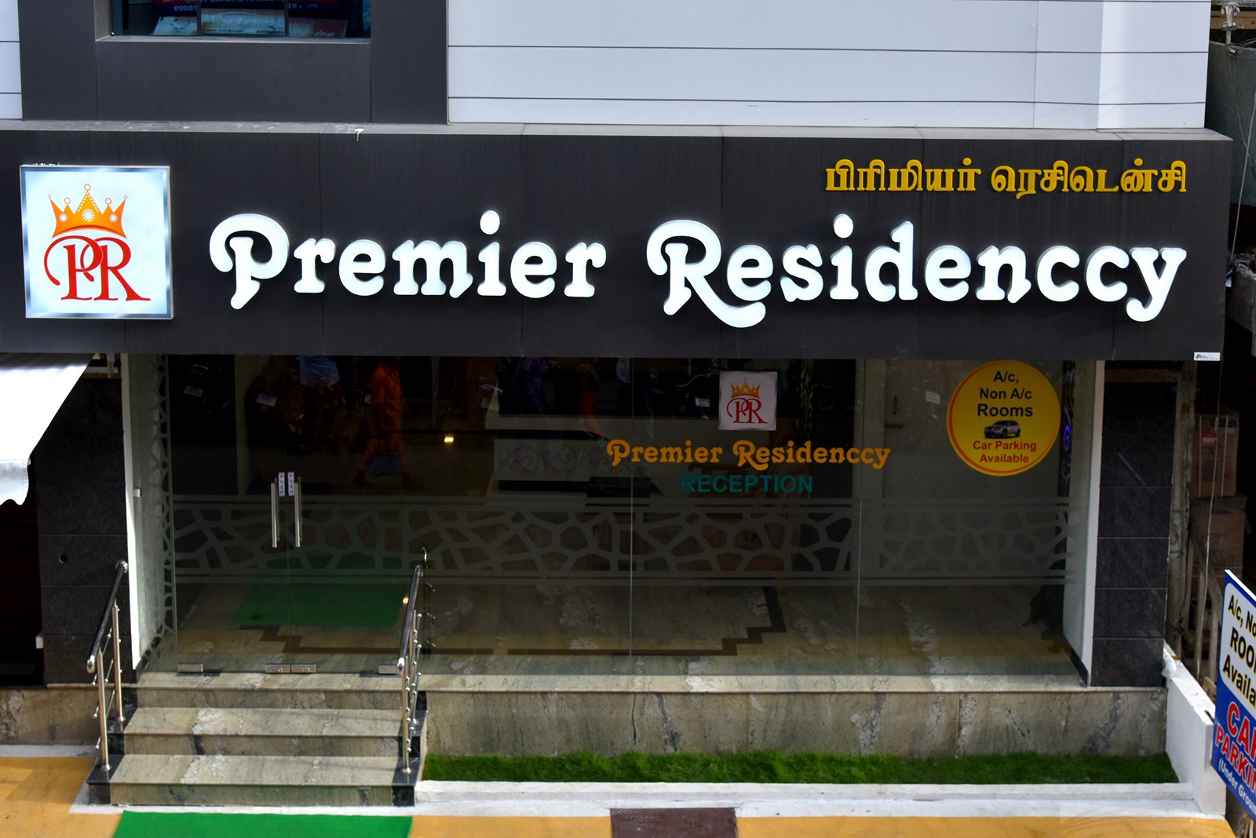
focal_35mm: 44
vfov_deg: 30.5
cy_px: 419
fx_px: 1536
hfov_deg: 44.5
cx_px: 628
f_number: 6.3
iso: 320
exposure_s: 1/250
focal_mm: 44
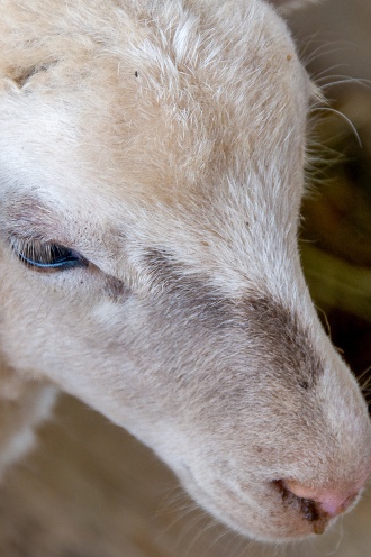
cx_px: 226
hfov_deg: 4.0
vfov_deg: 6.1
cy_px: 278
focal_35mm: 340
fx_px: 5263
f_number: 5.6
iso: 360
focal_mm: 150
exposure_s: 1/100
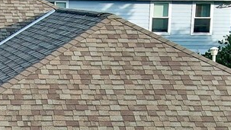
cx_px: -9
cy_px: 225
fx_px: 1042
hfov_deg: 12.5
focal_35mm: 170
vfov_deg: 7.0
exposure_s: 1/650
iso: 100
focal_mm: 10.57
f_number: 2.8
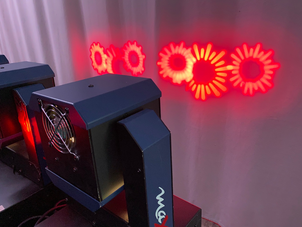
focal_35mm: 26
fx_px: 227
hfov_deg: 67.3
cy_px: 114
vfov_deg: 53.1
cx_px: 151
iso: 500
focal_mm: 4.25
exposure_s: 1/33
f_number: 1.8
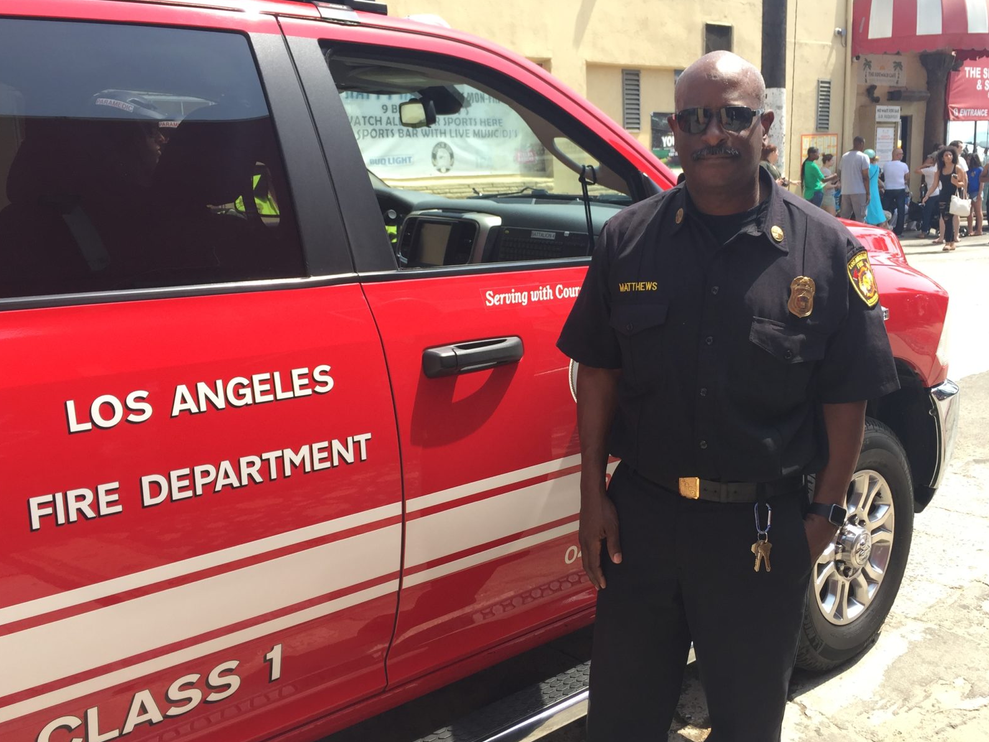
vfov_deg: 40.7
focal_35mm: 35
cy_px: 365
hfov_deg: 52.5
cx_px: 559
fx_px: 1000
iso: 32
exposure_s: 1/565
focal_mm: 4.15
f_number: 2.2
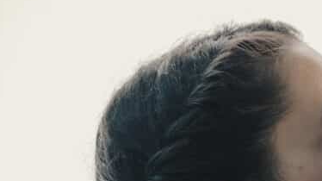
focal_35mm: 453
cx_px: 355
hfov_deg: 4.8
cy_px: 268
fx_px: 3866
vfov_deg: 2.7
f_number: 2.8
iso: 200
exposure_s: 1/250
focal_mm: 158
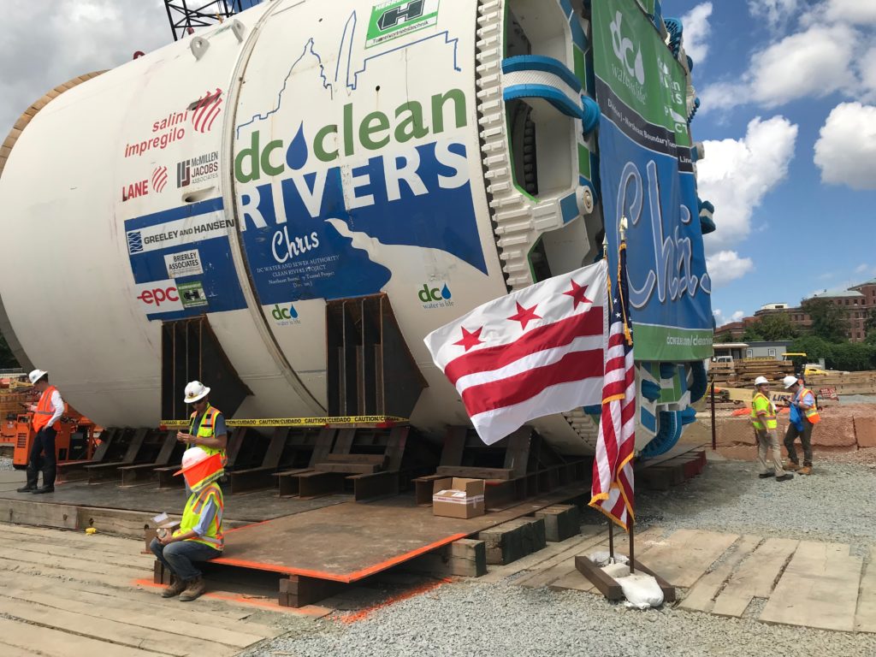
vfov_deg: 49.7
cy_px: 328
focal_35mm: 28
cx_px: 438
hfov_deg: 63.4
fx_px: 709
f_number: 1.8
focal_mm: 3.99
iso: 20
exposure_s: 1/3831
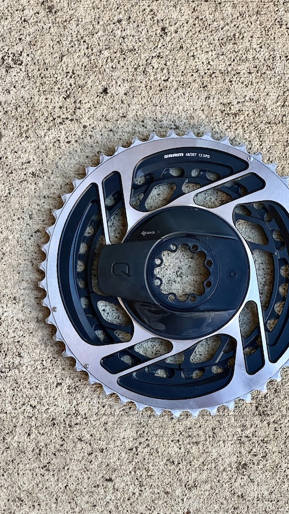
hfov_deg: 14.2
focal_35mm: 85
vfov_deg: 25.0
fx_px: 1159
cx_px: 186
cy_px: 254
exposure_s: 1/99
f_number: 2.8
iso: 125
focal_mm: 9
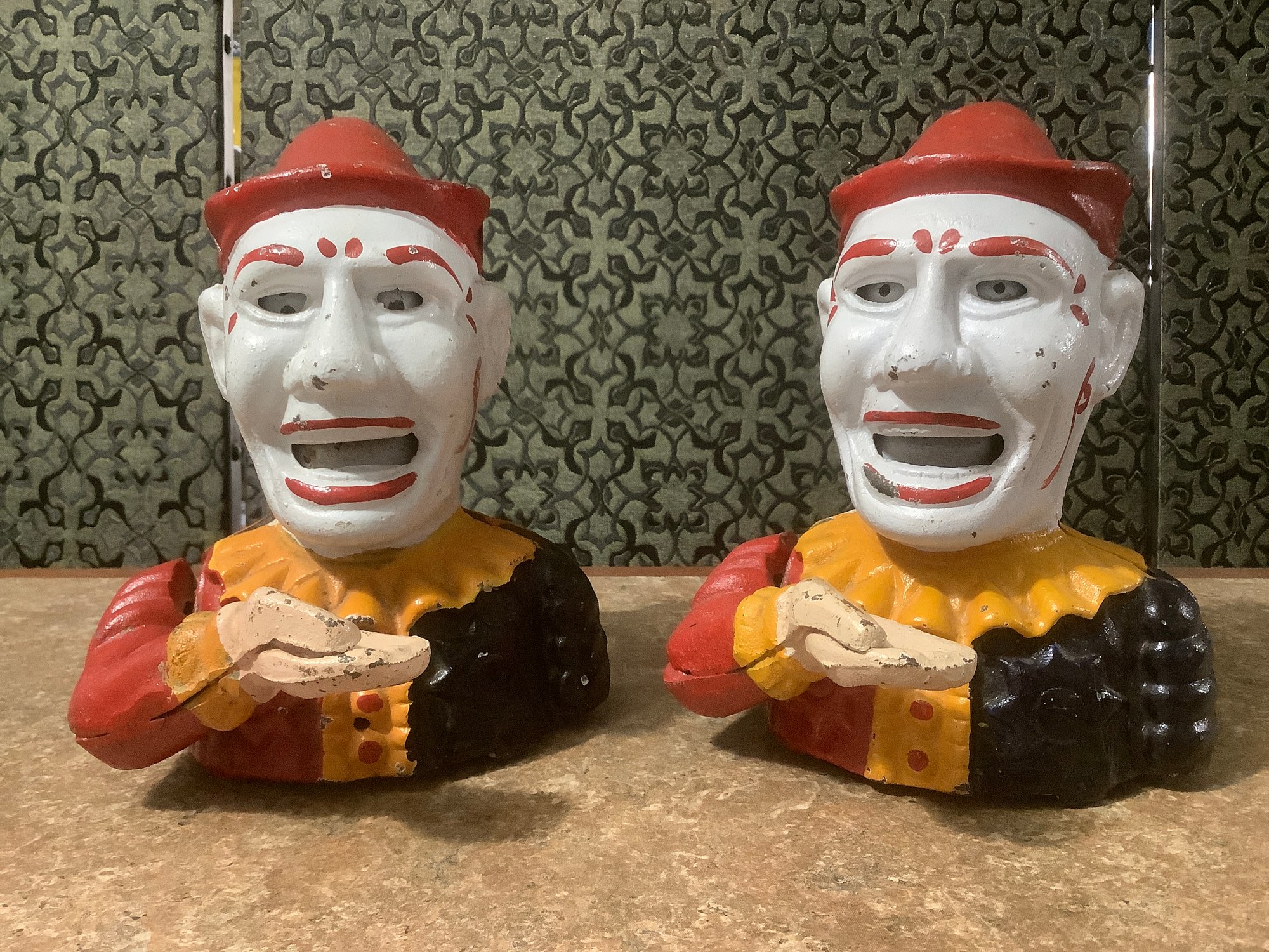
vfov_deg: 45.4
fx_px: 1136
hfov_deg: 58.4
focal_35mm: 31
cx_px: 634
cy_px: 476
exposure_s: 1/40
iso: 320
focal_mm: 3.3
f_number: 2.4
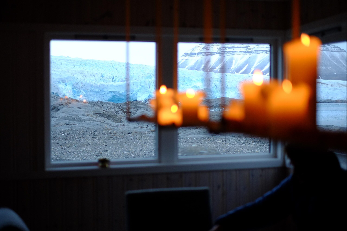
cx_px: 174
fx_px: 511
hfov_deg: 37.5
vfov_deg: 25.5
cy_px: 116
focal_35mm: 53
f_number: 1.4
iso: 800
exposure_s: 1/1000
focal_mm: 35
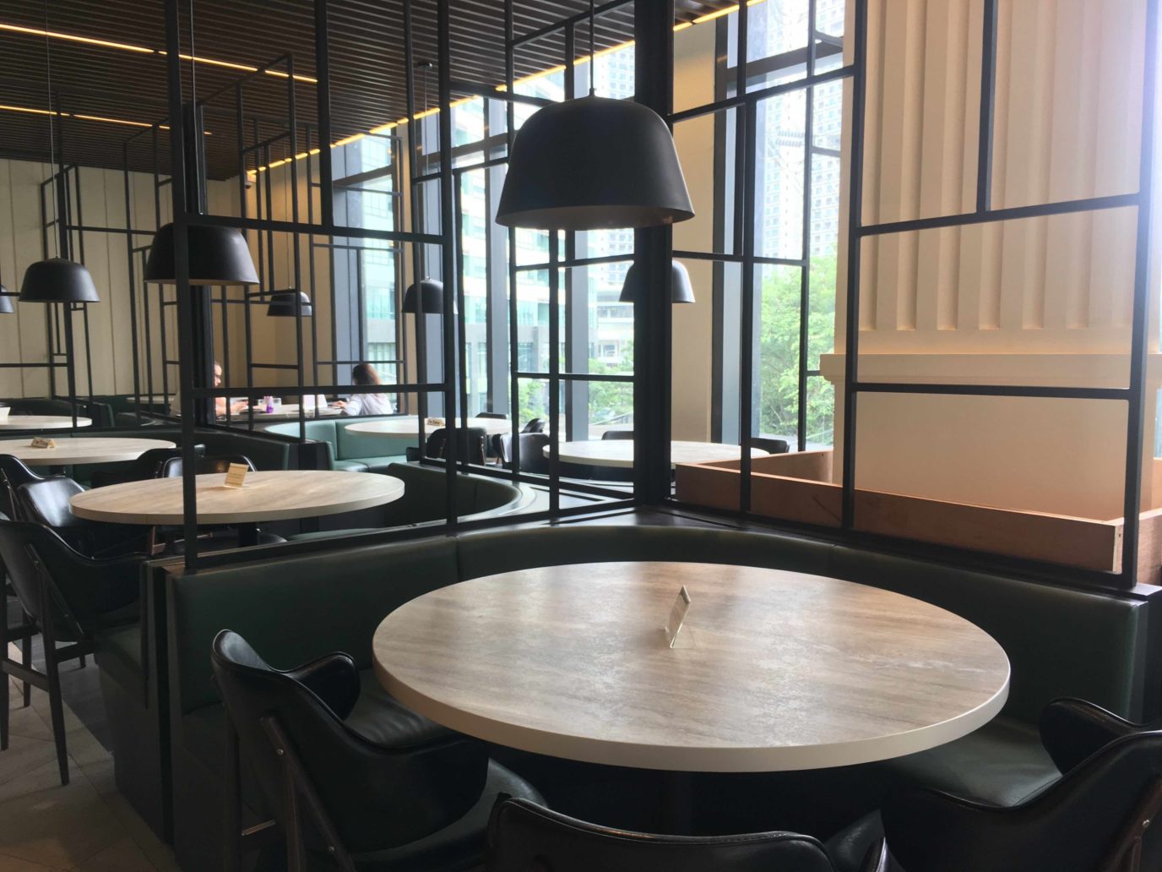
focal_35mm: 29
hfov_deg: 61.7
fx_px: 973
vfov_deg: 48.2
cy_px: 436
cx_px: 581
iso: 25
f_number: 2.2
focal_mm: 4.15
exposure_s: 1/30
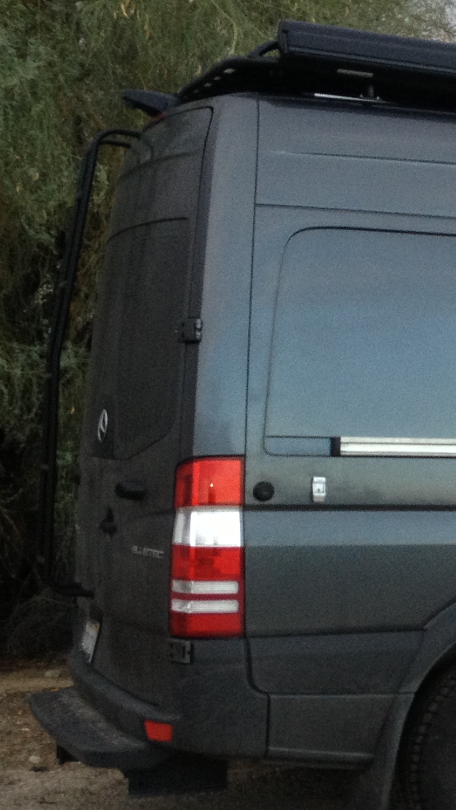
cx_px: 748
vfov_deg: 23.7
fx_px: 1934
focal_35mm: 90
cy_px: 442
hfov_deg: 12.6
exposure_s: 1/120
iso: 100
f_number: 2.4
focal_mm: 4.28
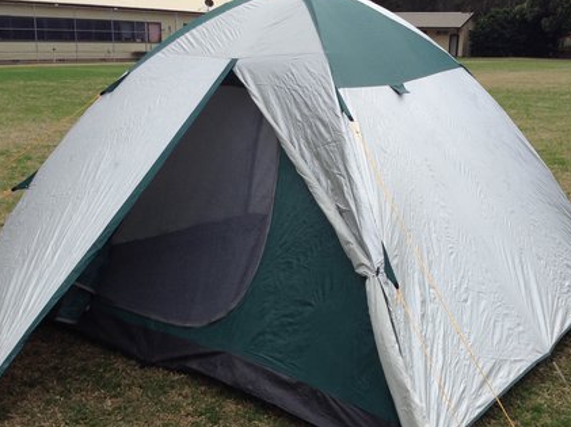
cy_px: 232
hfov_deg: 39.7
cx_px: 300
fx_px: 791
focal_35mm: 48
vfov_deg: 30.2
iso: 25
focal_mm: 3.3
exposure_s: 1/666
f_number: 2.4
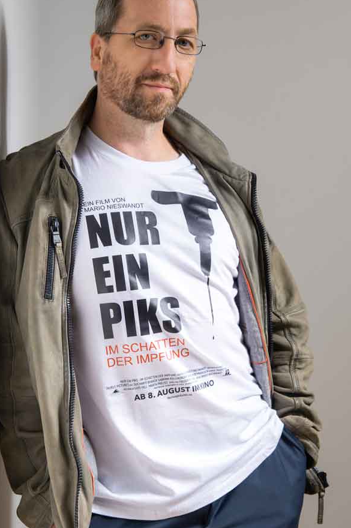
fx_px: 1319
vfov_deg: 22.6
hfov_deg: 15.2
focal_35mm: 90
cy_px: 260
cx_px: 169
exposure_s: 1/125
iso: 160
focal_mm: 66
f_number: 7.1
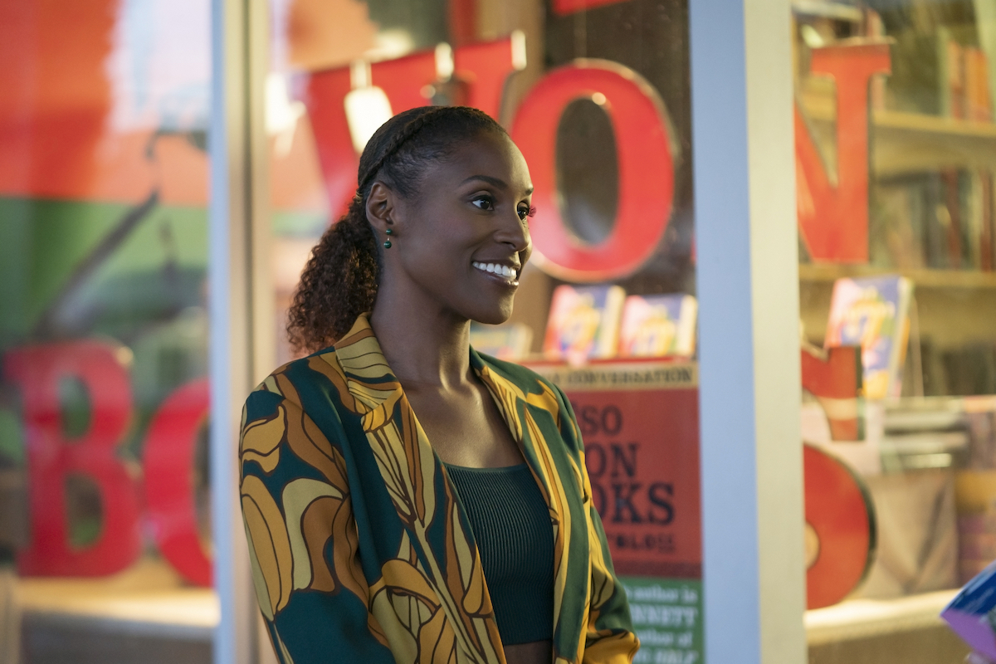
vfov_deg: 15.5
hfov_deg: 23.1
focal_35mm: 88
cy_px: 332
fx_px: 2434
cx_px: 498
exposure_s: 1/160
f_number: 2.8
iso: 1600
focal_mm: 88
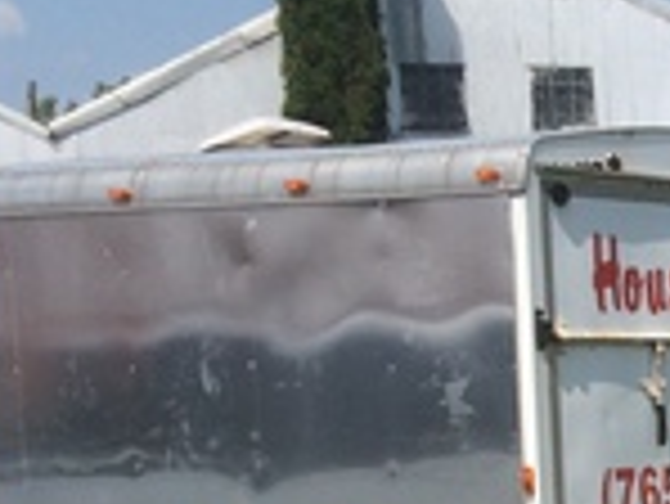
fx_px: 2596
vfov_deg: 10.5
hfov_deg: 13.7
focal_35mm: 134
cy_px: 864
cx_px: 1066
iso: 32
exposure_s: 1/2283
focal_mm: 4.15
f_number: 2.2
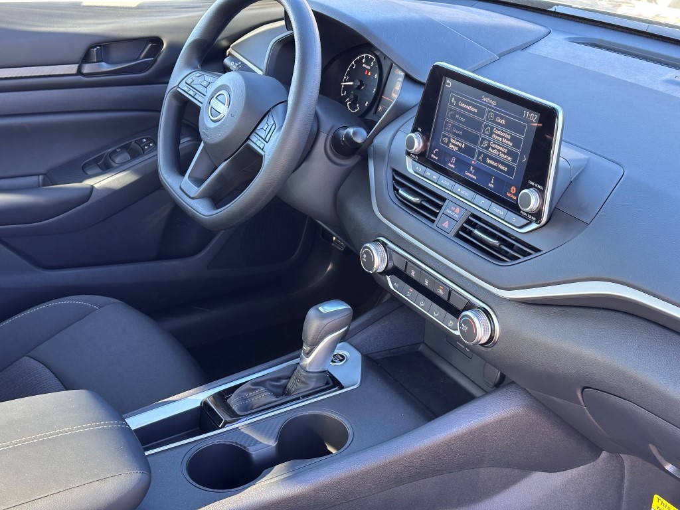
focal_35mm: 48
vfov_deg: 30.3
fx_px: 943
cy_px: 255
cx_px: 340
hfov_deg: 39.7
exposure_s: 1/60
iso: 100
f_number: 1.78
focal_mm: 6.86
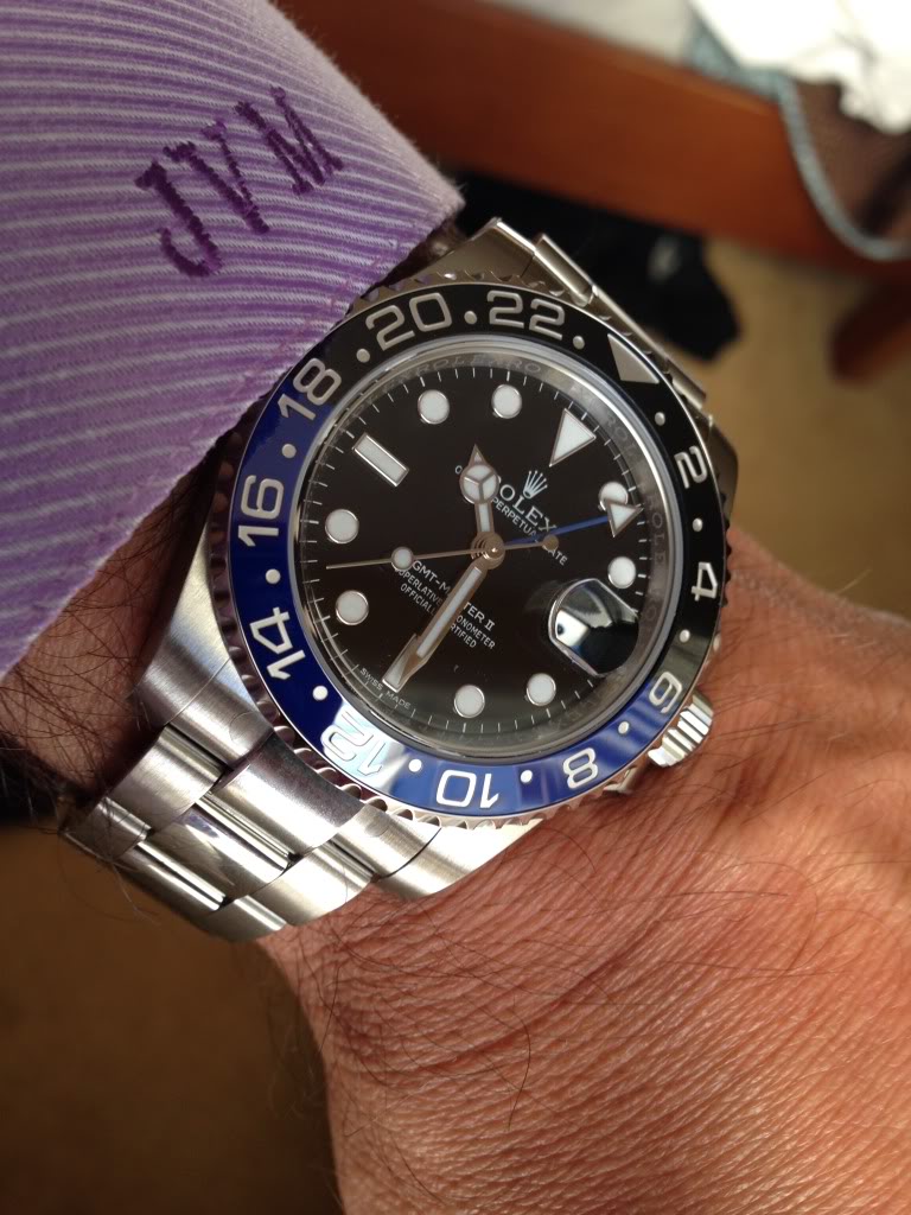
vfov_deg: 55.4
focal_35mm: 33
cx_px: 456
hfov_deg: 42.9
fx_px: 1158
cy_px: 608
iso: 50
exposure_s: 1/30
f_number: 2.4
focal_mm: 4.1
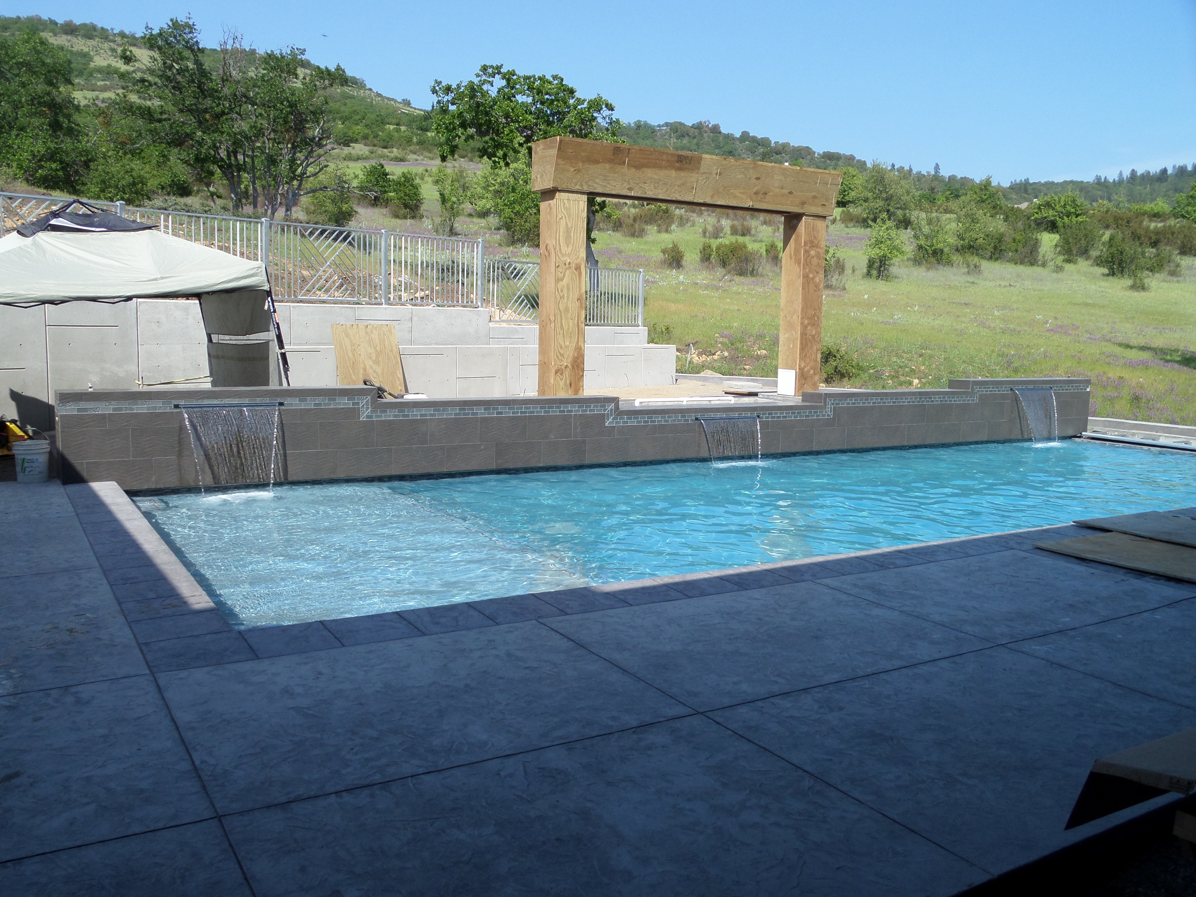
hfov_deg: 56.8
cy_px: 448
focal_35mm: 32
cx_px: 598
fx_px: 1106
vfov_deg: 44.2
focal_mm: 5.3
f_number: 3.9
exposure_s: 1/500
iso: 80
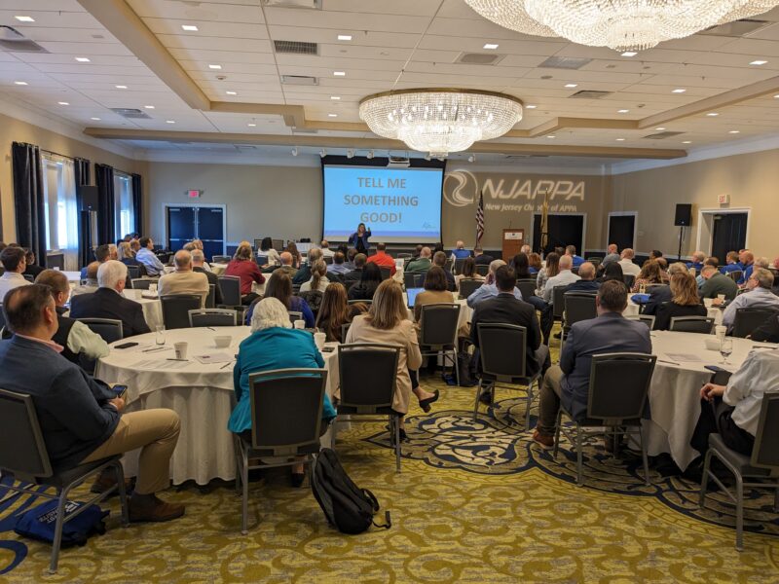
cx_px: 390
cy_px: 292
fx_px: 608
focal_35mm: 27
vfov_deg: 51.4
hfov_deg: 65.3
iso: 82
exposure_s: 1/60
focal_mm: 4.38
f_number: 1.73
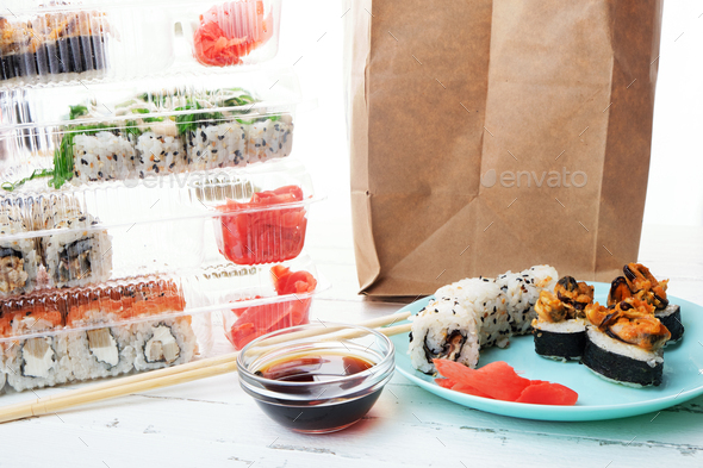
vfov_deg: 28.6
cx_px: 352
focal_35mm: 47
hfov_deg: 41.9
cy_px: 234
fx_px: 917
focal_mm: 31.5
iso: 200
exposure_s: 1/180
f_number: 10
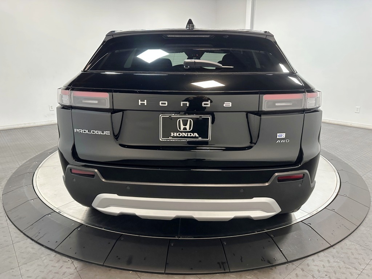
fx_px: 258
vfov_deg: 56.8
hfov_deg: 71.6
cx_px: 186
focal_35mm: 24
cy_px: 140
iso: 640
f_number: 1.78
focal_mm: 6.86
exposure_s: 1/60
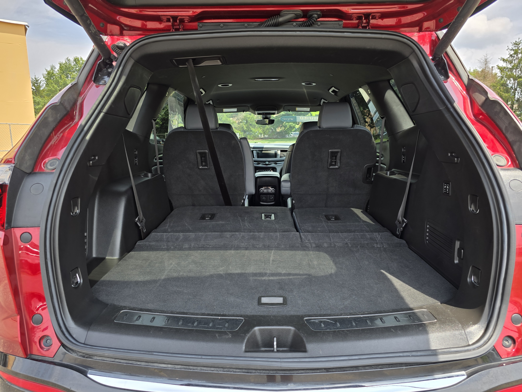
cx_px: 261
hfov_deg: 73.9
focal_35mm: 23
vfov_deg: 58.9
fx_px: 347
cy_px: 196
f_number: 1.7
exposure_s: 1/180
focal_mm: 6.3
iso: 12
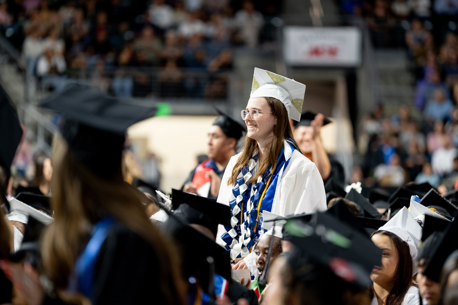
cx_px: 232
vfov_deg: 6.9
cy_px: 152
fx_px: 2544
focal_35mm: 200
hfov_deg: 10.3
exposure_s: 1/125
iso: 1600
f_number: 2.8
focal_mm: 197
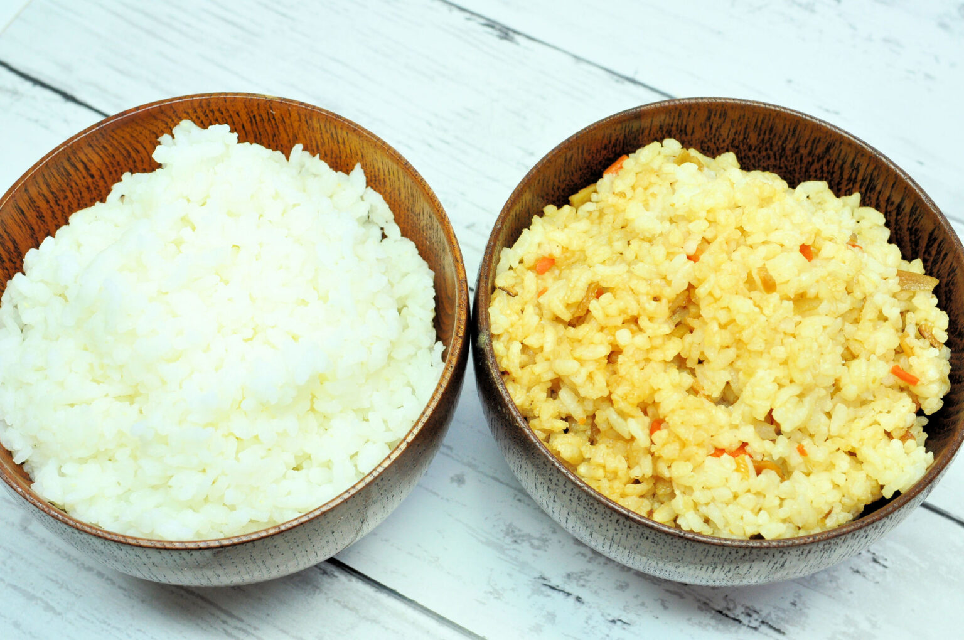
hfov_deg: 46.5
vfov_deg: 31.8
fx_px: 1123
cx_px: 482
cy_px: 320
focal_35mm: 42
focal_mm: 28
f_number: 10
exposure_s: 1/80
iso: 640
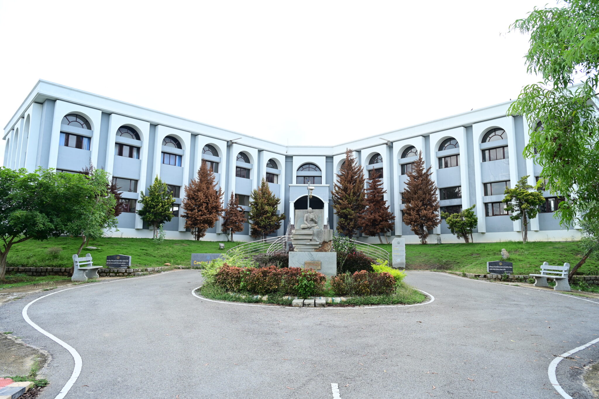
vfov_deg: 53.1
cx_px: 300
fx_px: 399
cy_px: 200
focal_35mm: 24
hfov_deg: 73.8
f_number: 5.6
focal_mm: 24
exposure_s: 1/125
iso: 125
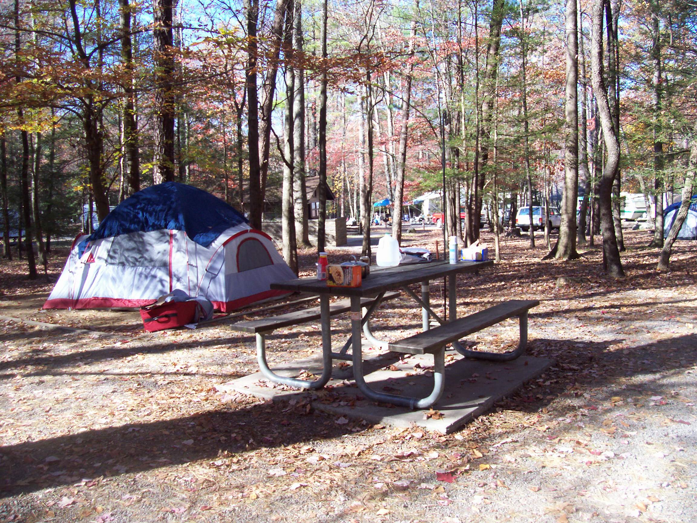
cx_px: 348
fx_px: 685
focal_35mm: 34
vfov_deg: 41.8
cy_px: 262
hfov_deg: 54.0
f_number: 2.7
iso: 80
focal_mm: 5.6
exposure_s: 1/244
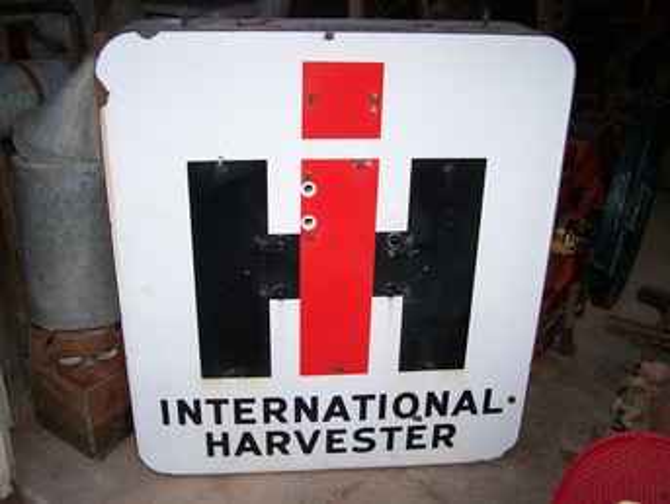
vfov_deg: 37.8
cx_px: 335
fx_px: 736
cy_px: 252
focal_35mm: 38
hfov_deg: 48.9
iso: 80
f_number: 2.8
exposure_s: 1/60
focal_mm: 6.3
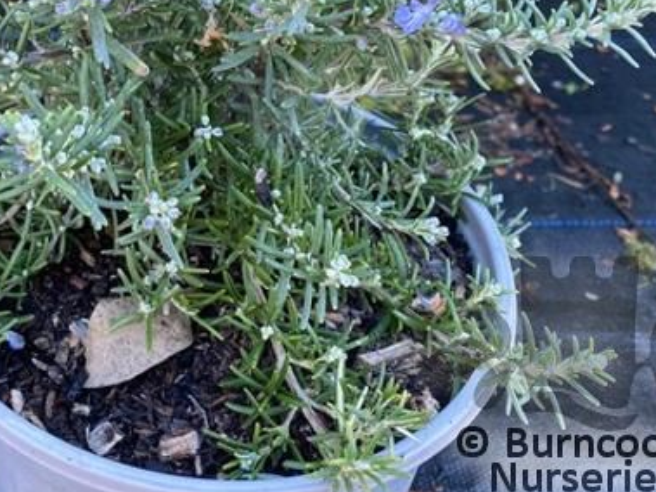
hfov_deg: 38.7
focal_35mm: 48
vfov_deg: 29.4
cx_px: 170
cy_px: 79
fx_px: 909
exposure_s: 1/122
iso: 100
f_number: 1.8
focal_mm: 4.25
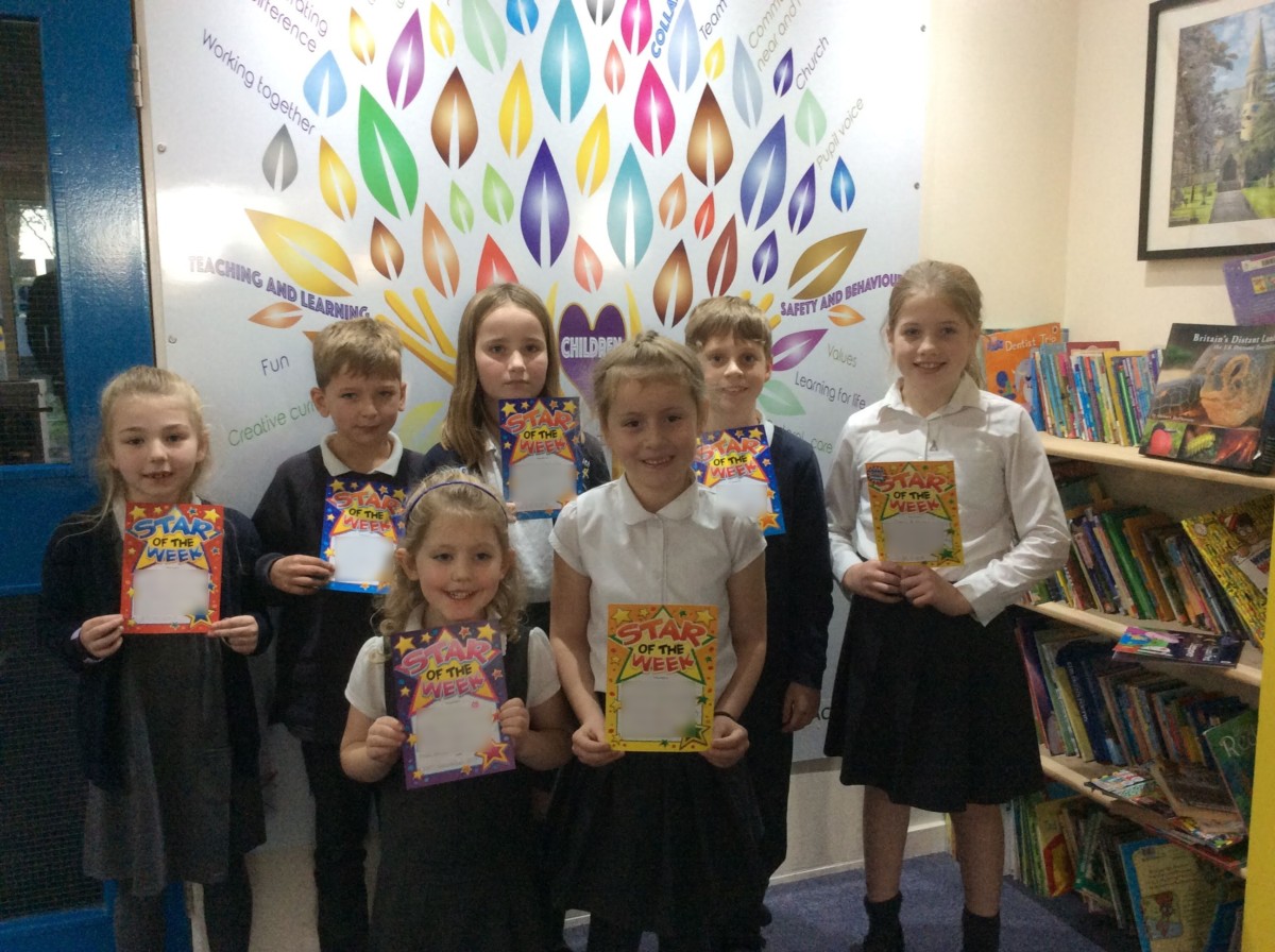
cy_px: 476
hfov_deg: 56.9
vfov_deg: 44.0
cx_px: 638
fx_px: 1177
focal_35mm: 32
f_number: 2.4
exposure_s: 1/25
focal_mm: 3.3
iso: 160
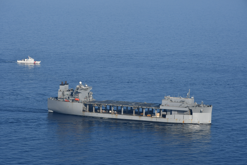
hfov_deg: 12.2
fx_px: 1153
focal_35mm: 168
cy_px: 82
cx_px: 124
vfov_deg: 8.2
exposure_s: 1/500
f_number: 11
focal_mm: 112
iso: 200
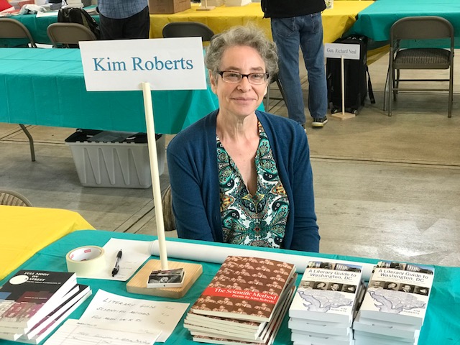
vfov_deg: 25.7
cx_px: 230
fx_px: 757
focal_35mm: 57
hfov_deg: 33.8
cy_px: 172
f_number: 2.8
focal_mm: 6.6
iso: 200
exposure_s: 1/60
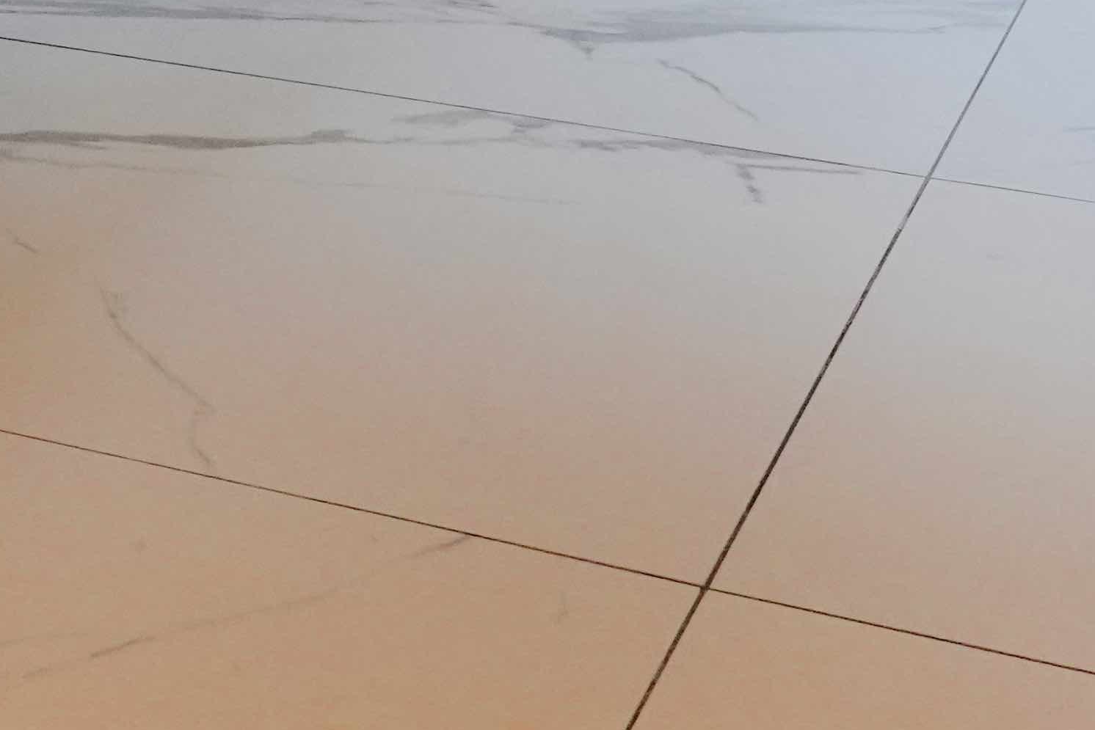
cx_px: 252
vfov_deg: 14.4
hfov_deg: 22.9
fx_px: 2677
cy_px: -394
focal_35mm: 88
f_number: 5.6
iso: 1600
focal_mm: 9
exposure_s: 1/250
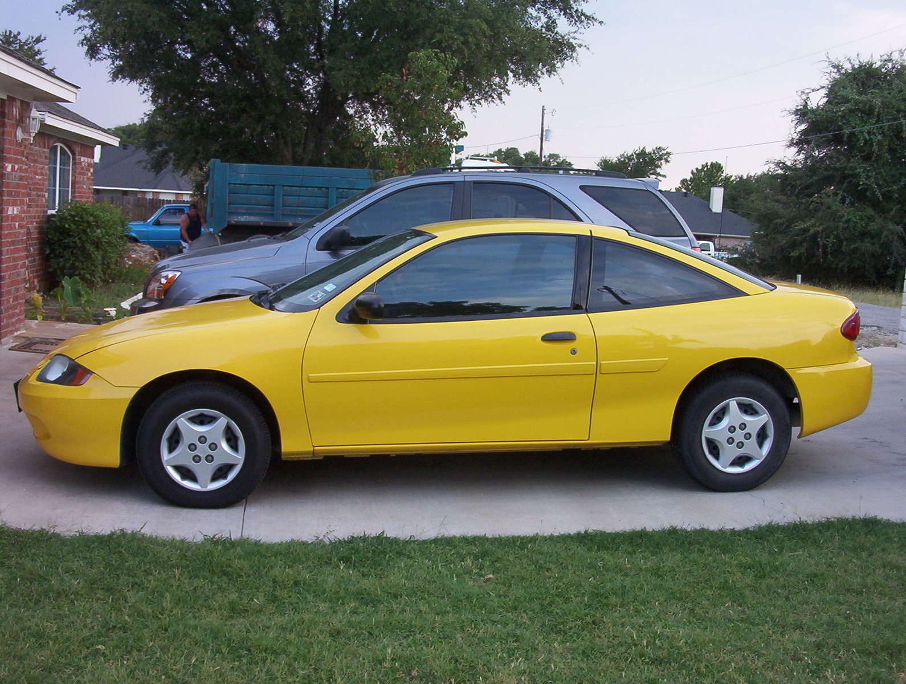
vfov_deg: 37.0
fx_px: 1023
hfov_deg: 47.8
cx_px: 453
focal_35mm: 39
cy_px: 342
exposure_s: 1/91.3
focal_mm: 6
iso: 100
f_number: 4.5
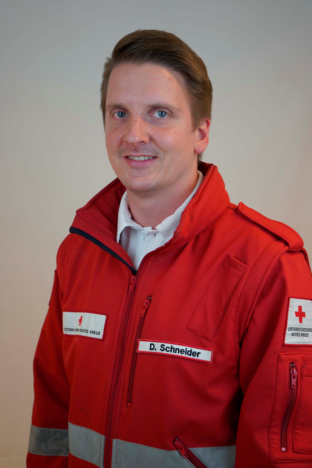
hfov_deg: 27.0
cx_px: 156
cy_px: 234
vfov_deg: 39.6
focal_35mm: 50
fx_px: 650
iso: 400
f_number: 4.5
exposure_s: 1/160
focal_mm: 50
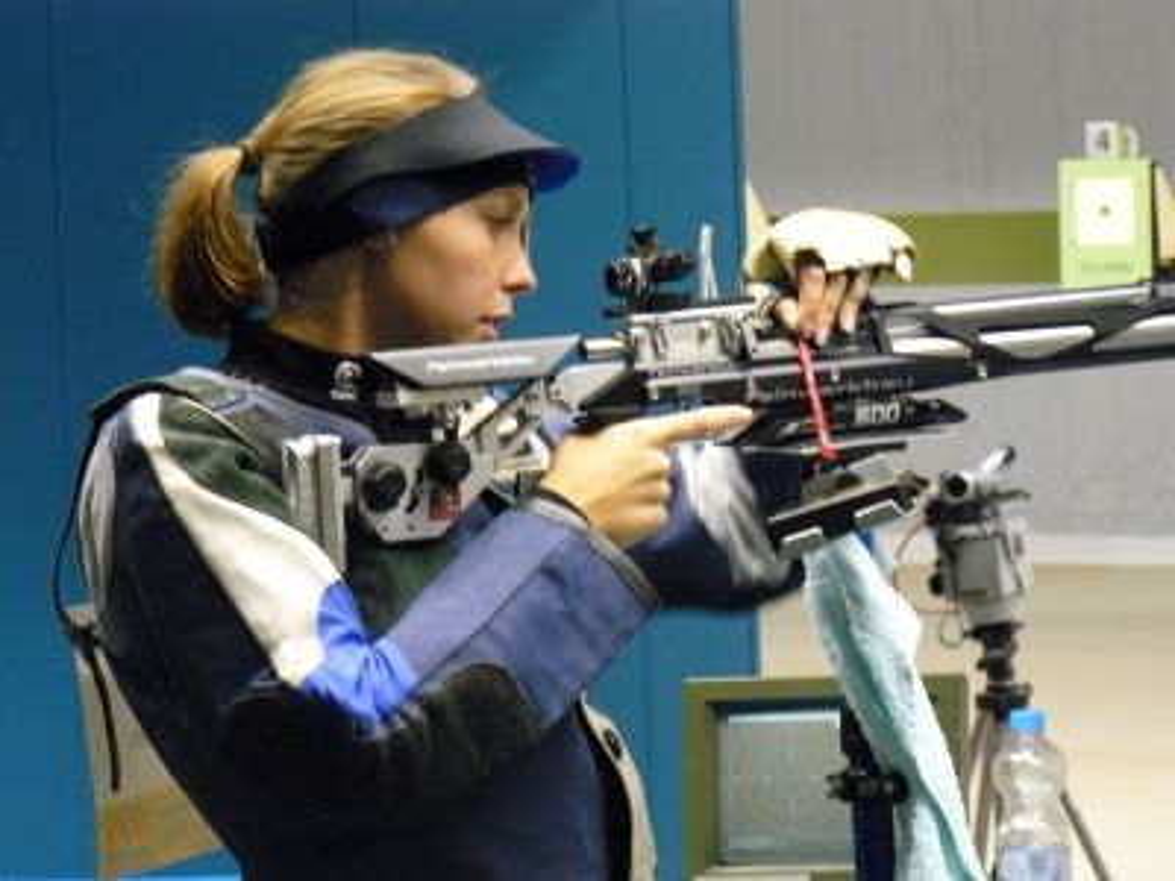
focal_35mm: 175
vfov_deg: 8.5
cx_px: 588
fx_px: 5940
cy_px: 440
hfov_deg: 11.3
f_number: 3.3
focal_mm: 29.1
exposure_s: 1/30
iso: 400
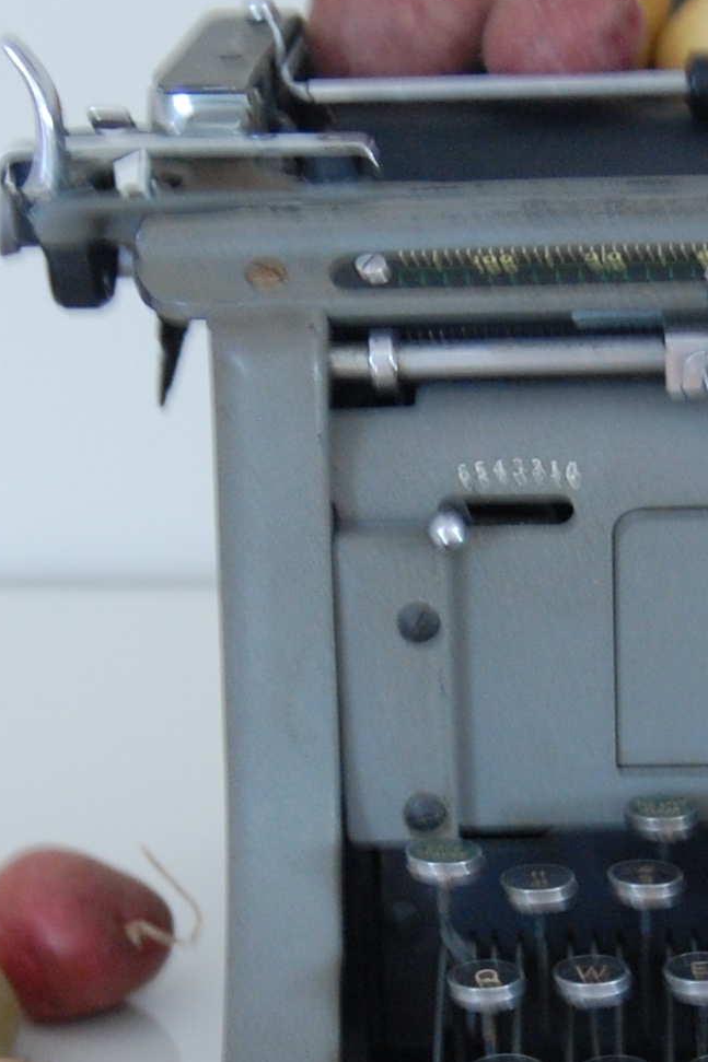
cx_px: 428
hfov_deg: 10.5
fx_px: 3836
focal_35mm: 130
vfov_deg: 15.7
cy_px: 745
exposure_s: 1/6
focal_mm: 28
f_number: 4.2
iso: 800
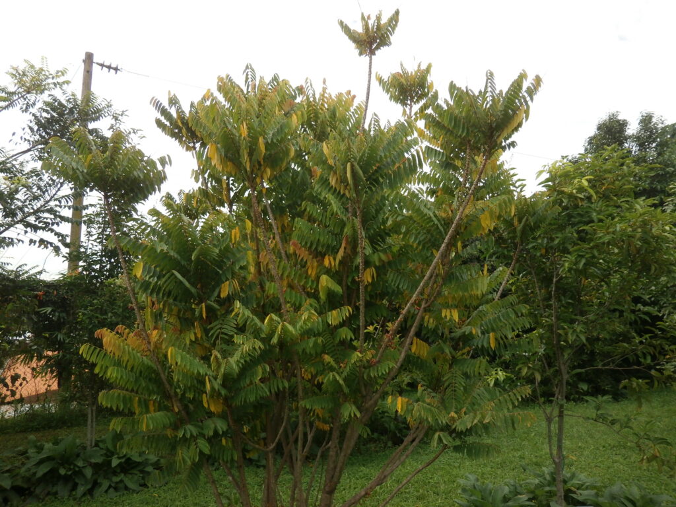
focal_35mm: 26
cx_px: 338
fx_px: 508
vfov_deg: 53.1
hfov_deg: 67.3
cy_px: 254
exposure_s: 1/640
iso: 100
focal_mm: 4.7
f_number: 2.8
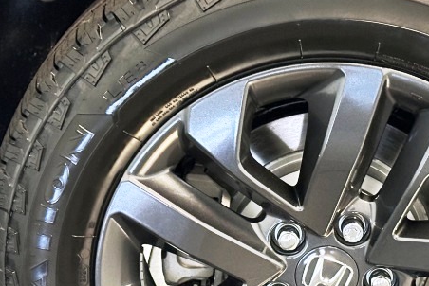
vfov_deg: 12.0
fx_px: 1347
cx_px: 303
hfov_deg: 18.0
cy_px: 265
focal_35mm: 113
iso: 640
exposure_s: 1/24
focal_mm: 6.86
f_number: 1.78
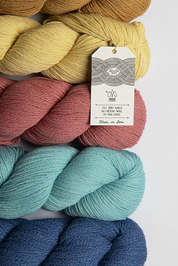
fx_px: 934
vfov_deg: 16.3
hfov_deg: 10.9
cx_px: 110
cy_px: 114
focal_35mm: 126
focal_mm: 85
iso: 100
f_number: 8
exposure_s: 1/125
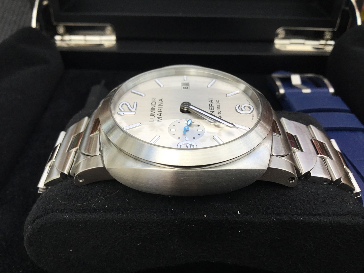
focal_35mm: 31
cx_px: 182
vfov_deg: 45.4
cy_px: 136
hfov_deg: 58.3
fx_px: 326
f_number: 2.4
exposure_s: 1/120
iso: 25
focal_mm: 3.3
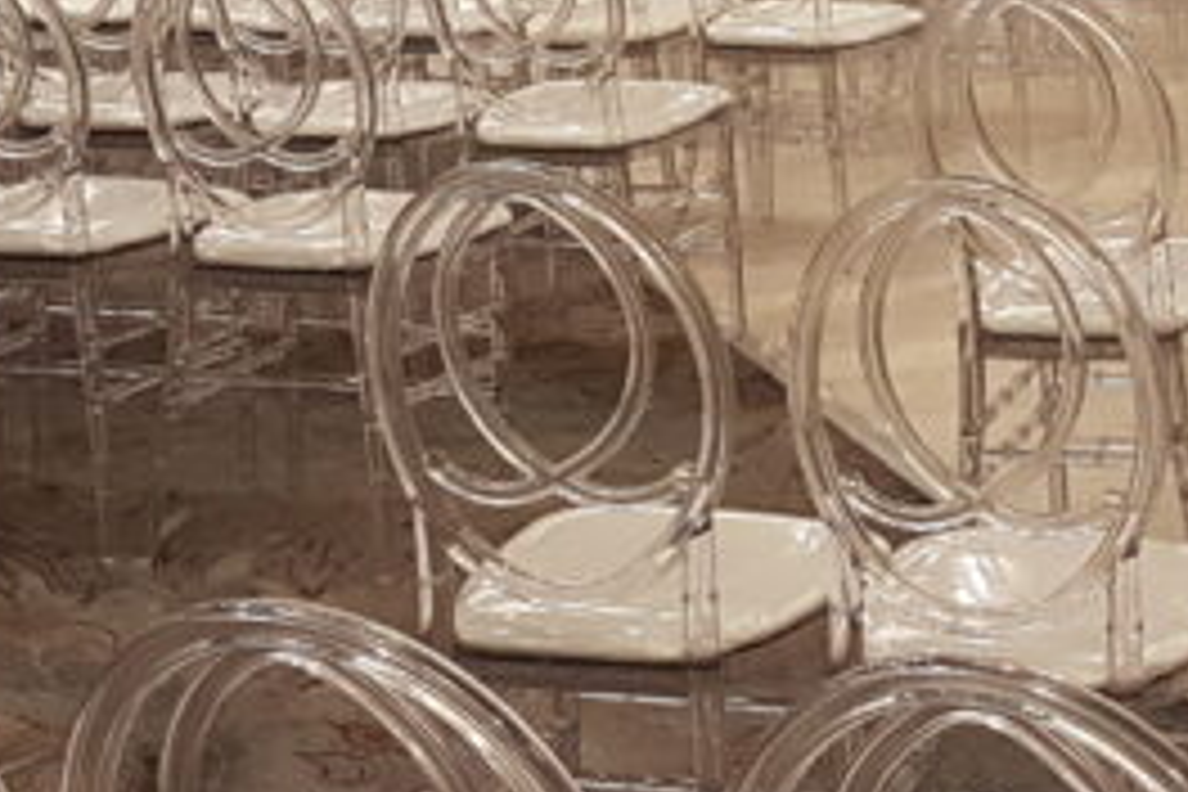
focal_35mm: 105
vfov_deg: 12.9
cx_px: 1228
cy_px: 18
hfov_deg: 18.9
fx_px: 3465
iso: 80
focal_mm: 4.2
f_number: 1.7
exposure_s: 1/60
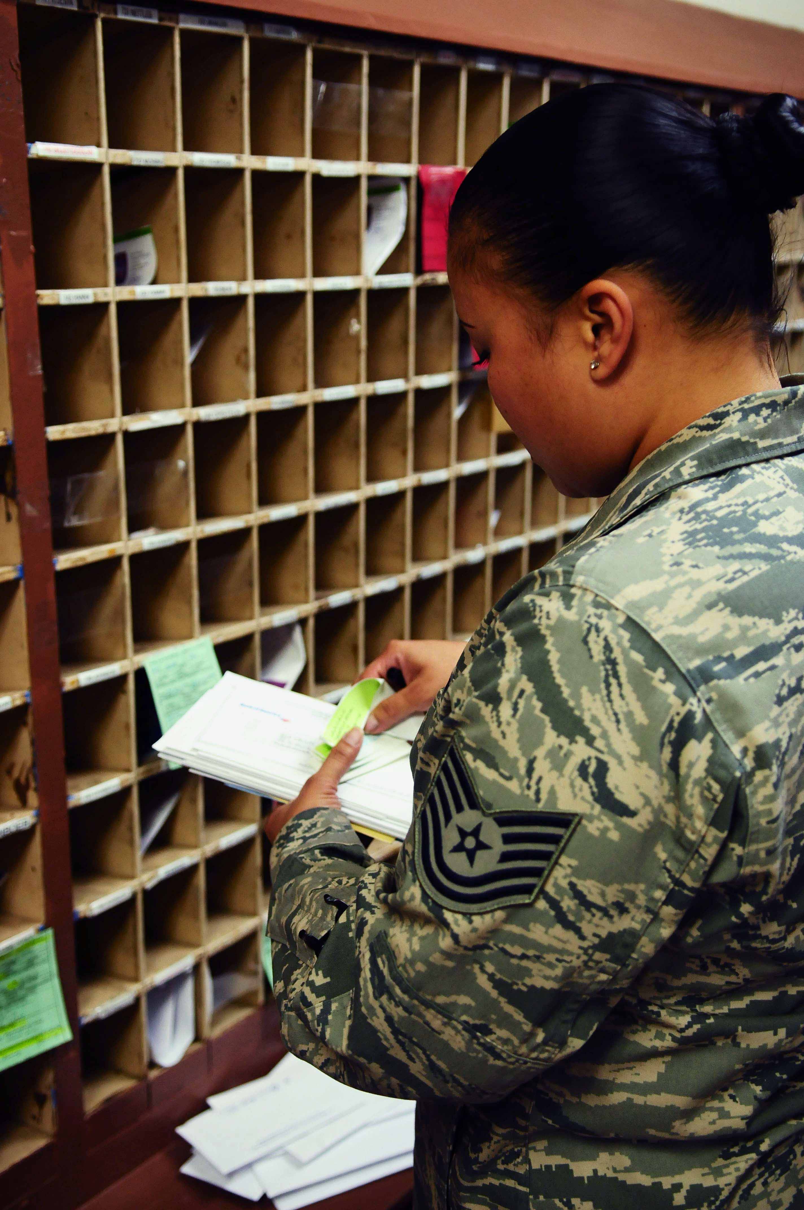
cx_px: 402
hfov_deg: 34.1
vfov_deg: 49.6
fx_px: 1310
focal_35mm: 39
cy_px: 605
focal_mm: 26
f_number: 2.8
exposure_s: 1/100
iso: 800
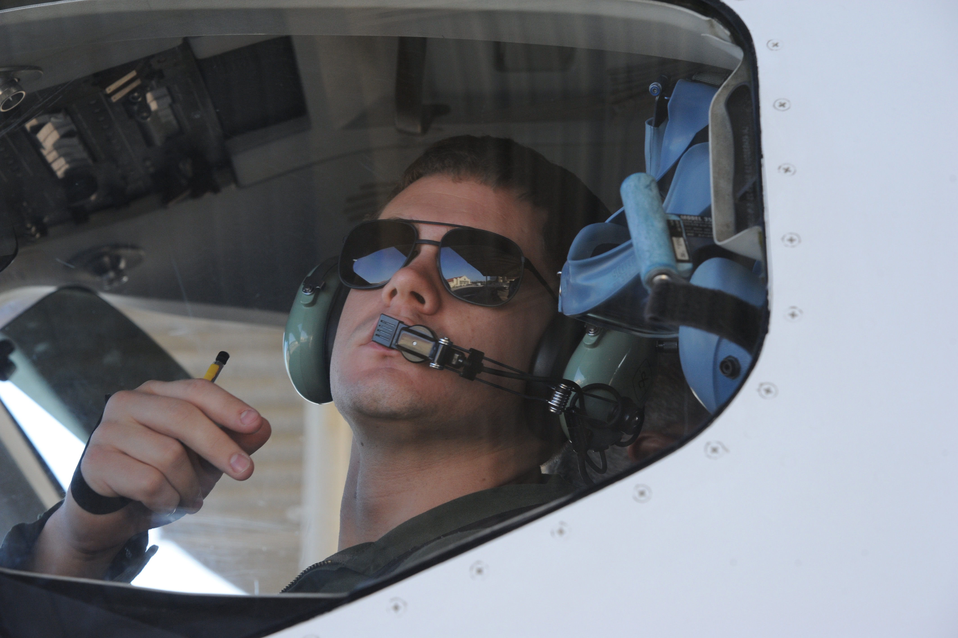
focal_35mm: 120
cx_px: 479
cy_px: 319
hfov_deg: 17.1
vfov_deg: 11.4
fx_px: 3191
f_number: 9
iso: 1250
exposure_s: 1/320
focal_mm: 120
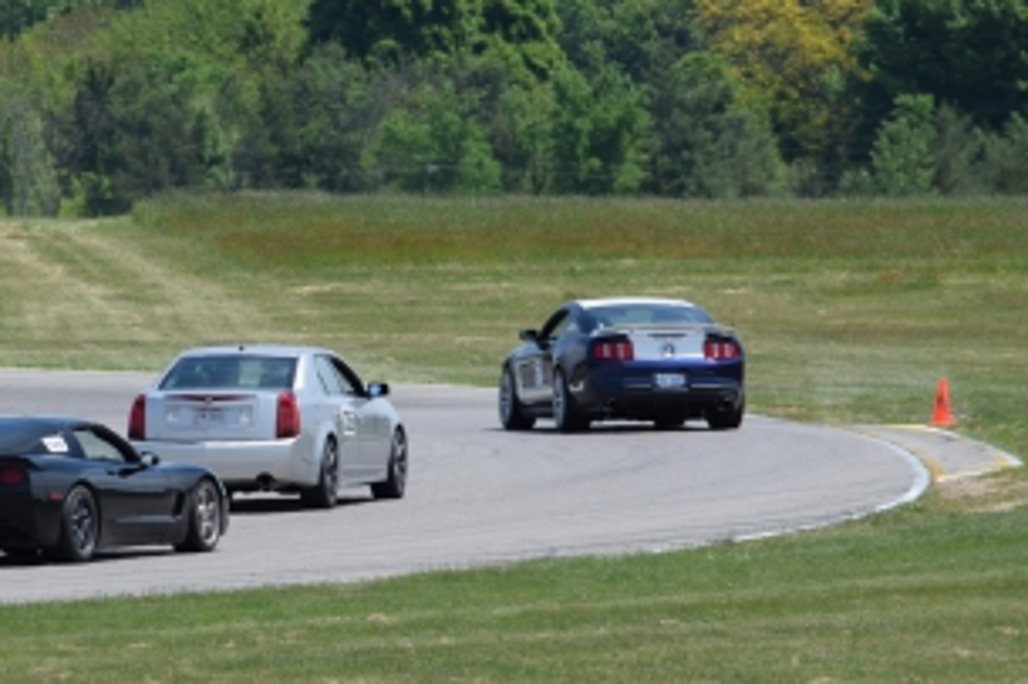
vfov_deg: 1.9
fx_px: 20234
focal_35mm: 709
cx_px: 239
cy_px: 256
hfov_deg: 2.9
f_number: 8
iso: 200
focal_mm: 300
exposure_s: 1/640
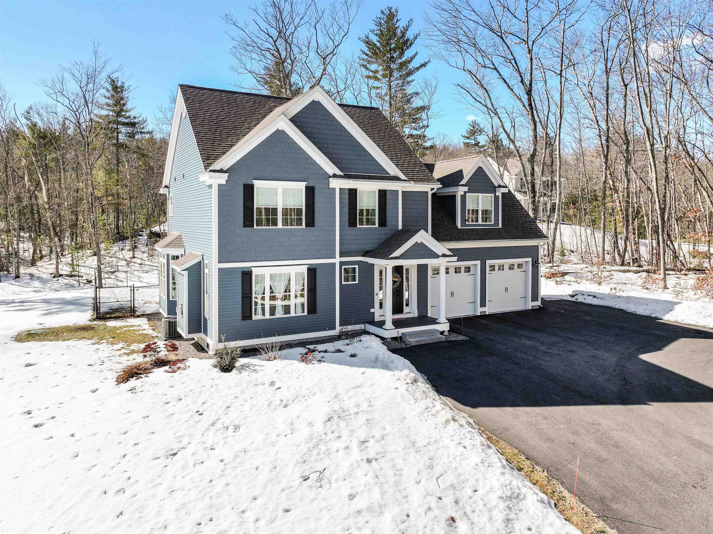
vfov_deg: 56.8
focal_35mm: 24
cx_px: 356
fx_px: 494
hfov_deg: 71.6
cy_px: 267
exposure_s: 1/2500
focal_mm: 12.29
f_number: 2.8
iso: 150
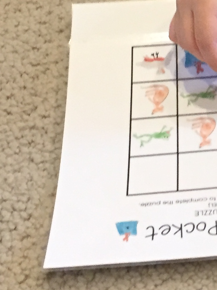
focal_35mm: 116
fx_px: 970
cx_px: 312
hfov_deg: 12.2
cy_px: 34
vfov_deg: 16.8
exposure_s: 1/30
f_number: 2.2
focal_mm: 4.15
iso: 200
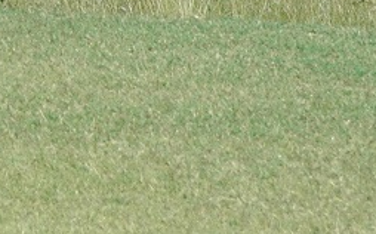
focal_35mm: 888
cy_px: -397
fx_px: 9087
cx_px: -494
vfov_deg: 1.5
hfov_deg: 2.4
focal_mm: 98
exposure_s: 1/1250
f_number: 9
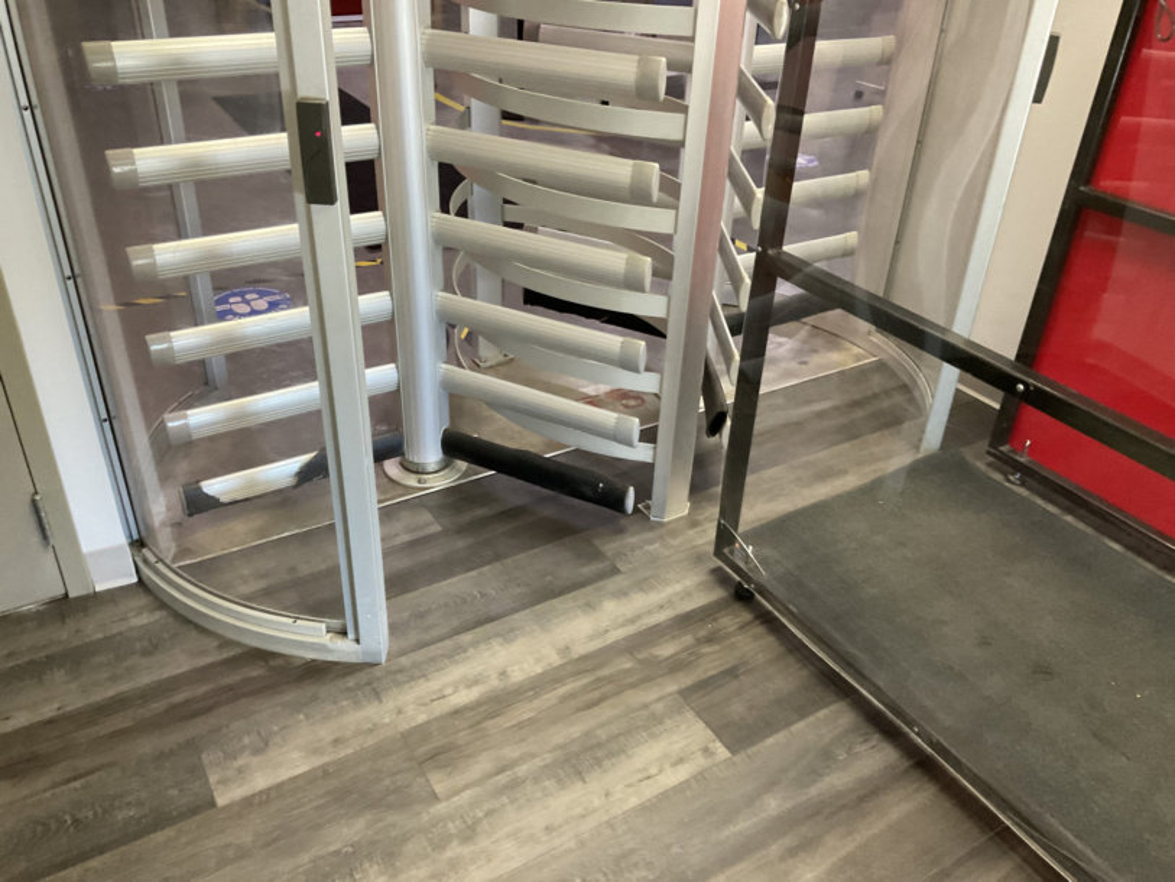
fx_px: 985
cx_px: 588
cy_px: 441
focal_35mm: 29
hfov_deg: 61.7
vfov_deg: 48.2
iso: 50
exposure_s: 1/60
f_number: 1.8
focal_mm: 3
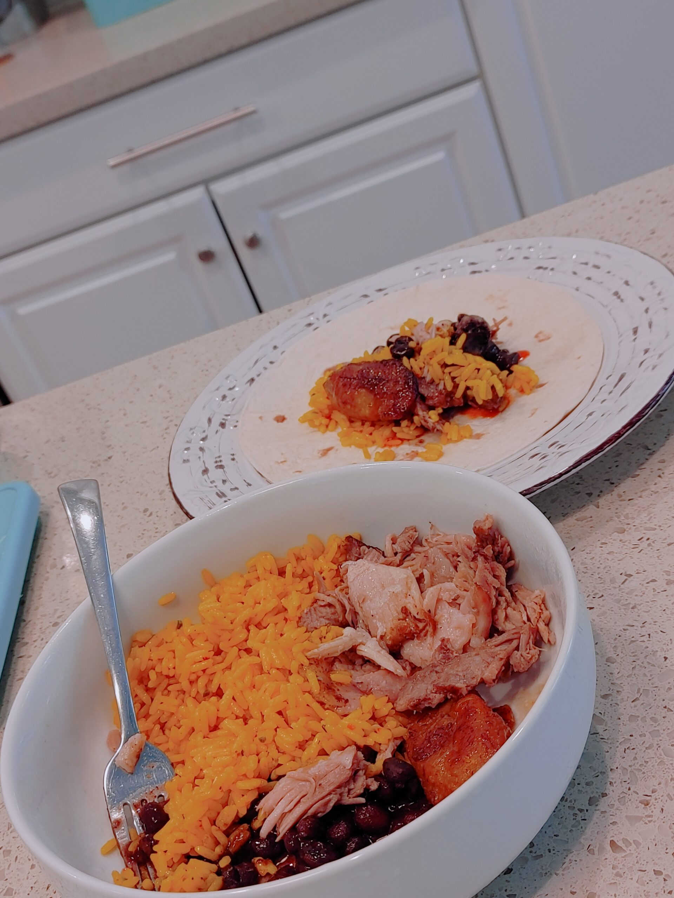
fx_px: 1194
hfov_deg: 31.5
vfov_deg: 41.2
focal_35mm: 46
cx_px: 337
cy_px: 449
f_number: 1.8
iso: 100
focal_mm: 5.58
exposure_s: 1/40
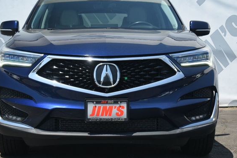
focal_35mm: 86
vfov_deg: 15.9
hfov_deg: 23.6
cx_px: 107
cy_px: 68
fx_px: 567
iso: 100
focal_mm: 50
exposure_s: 1/125
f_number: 5.6
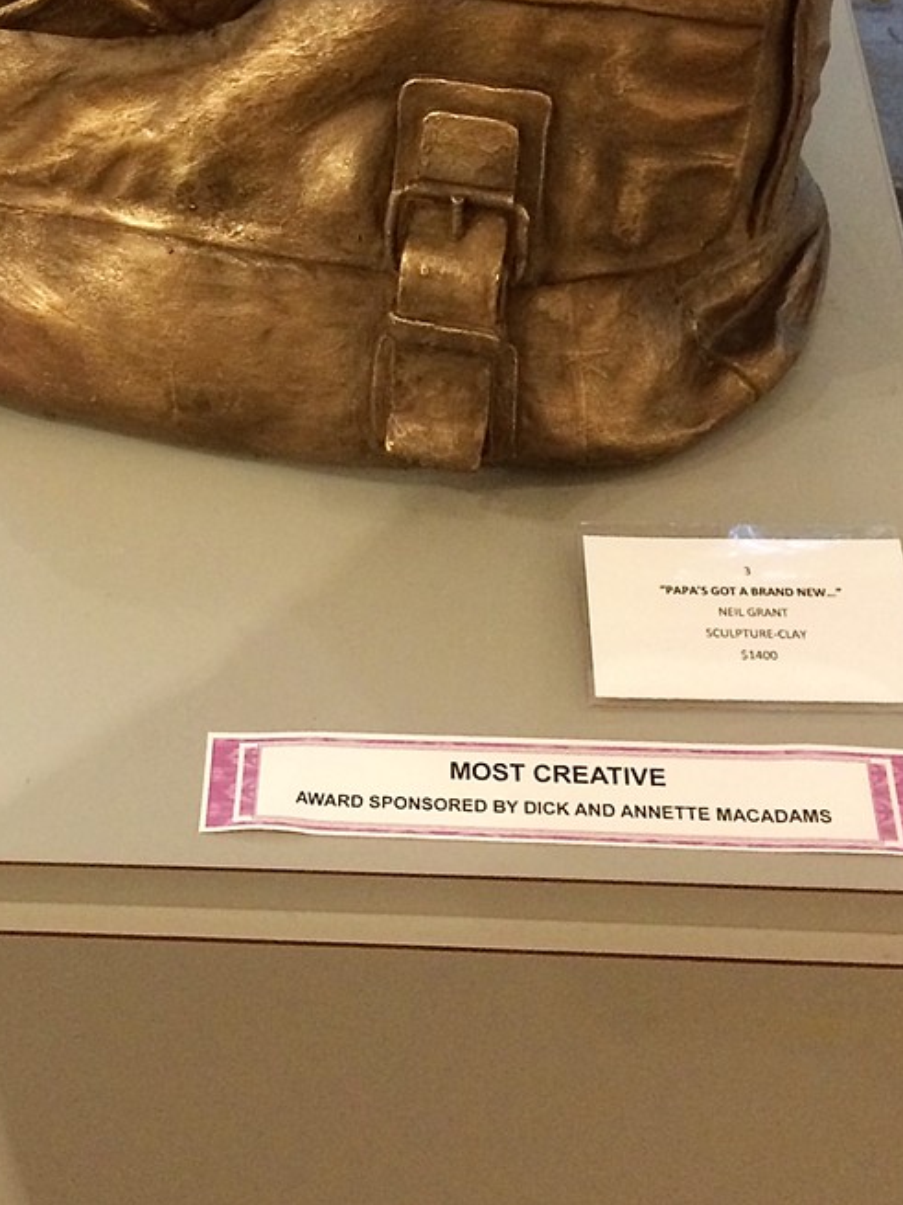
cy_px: 199
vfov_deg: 34.2
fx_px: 1879
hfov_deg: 26.6
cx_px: 200
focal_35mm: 54
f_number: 2.2
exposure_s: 1/30
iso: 250
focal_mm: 4.2
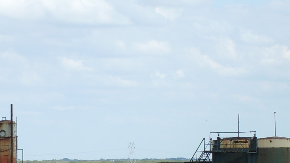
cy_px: 157
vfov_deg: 4.1
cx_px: 37
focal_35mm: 298
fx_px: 2292
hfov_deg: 7.2
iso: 50
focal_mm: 17.4
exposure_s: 1/350
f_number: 4.9
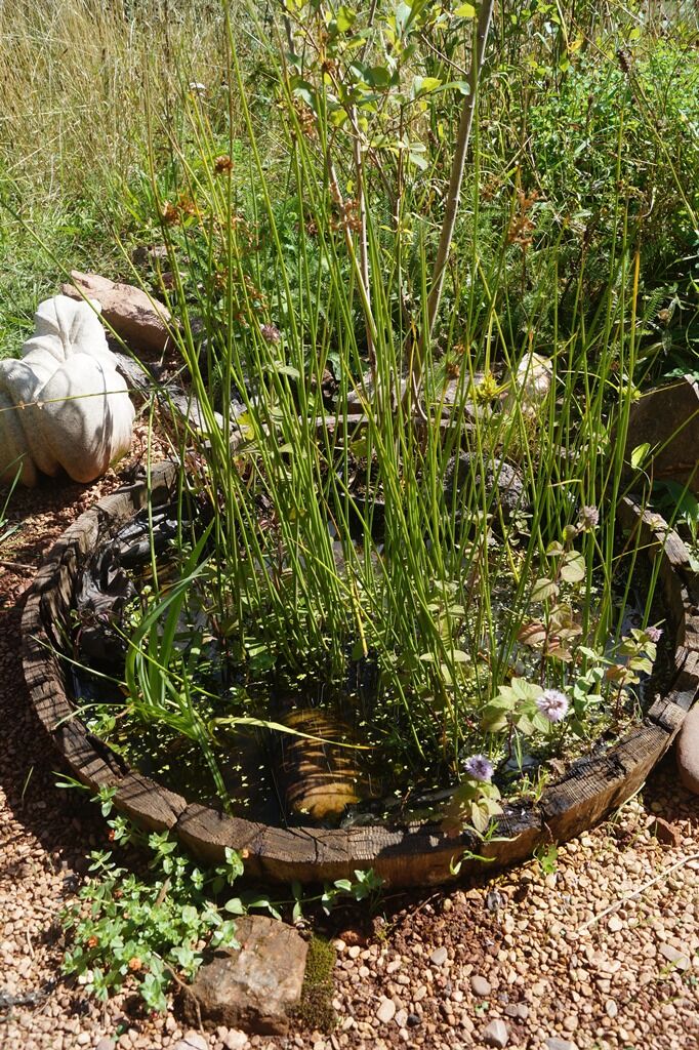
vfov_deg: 67.4
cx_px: 350
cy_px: 525
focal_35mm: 27
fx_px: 787
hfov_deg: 47.9
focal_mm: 18
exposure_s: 1/125
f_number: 9
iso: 100
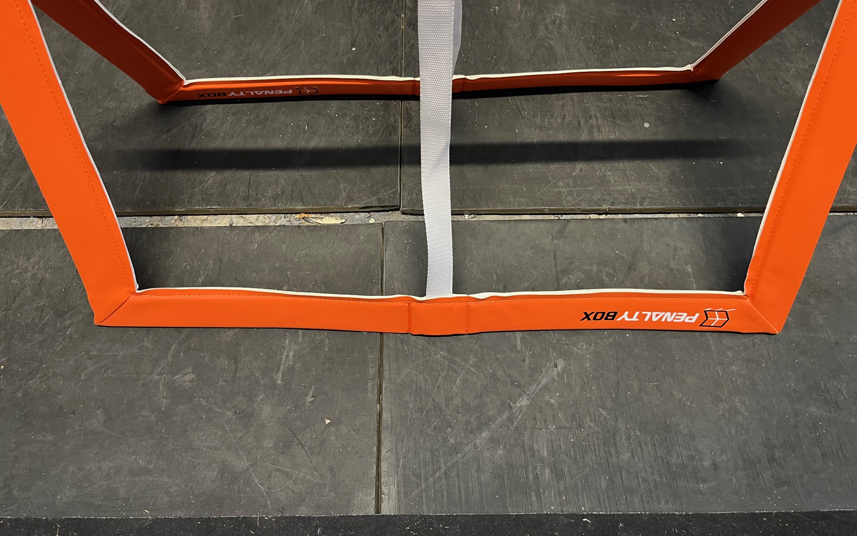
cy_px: 219
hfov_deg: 66.5
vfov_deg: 44.3
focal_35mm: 28
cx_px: 427
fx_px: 654
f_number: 1.6
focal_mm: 5.1
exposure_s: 1/40
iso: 400
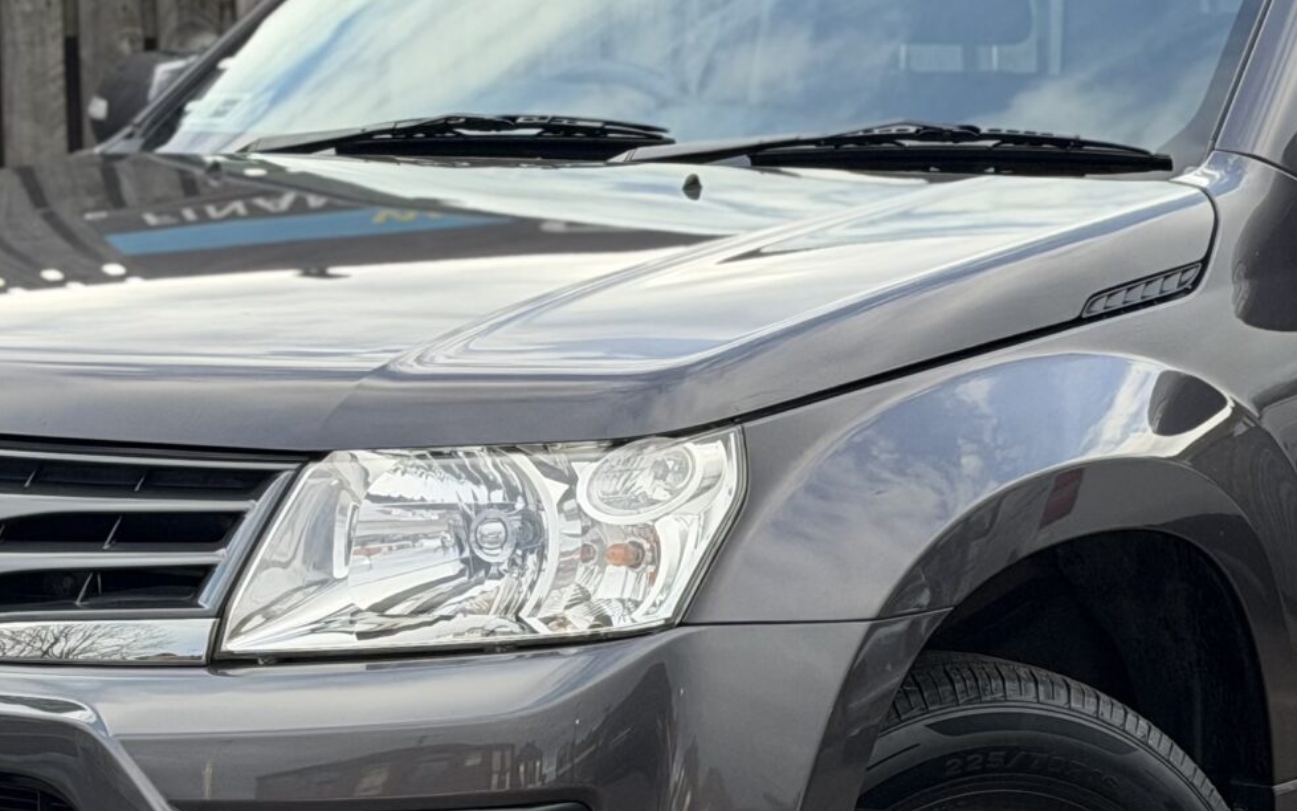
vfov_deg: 9.8
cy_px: 607
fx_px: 4701
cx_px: 804
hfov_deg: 15.7
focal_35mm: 133
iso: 64
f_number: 1.78
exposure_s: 1/906
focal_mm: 6.76
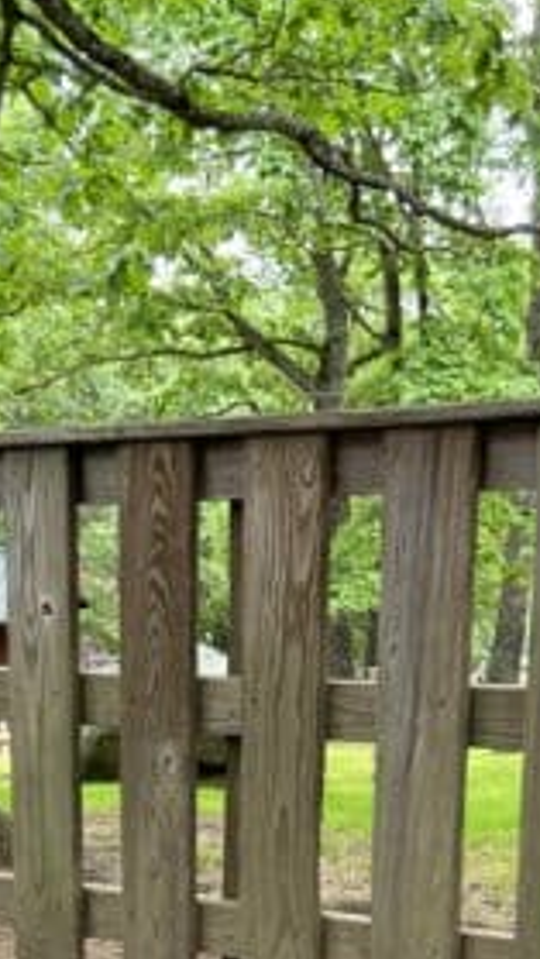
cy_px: 966
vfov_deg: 27.3
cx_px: 144
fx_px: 1858
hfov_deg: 16.5
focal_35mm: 73
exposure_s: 1/149
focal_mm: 5.7
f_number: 1.5
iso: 64
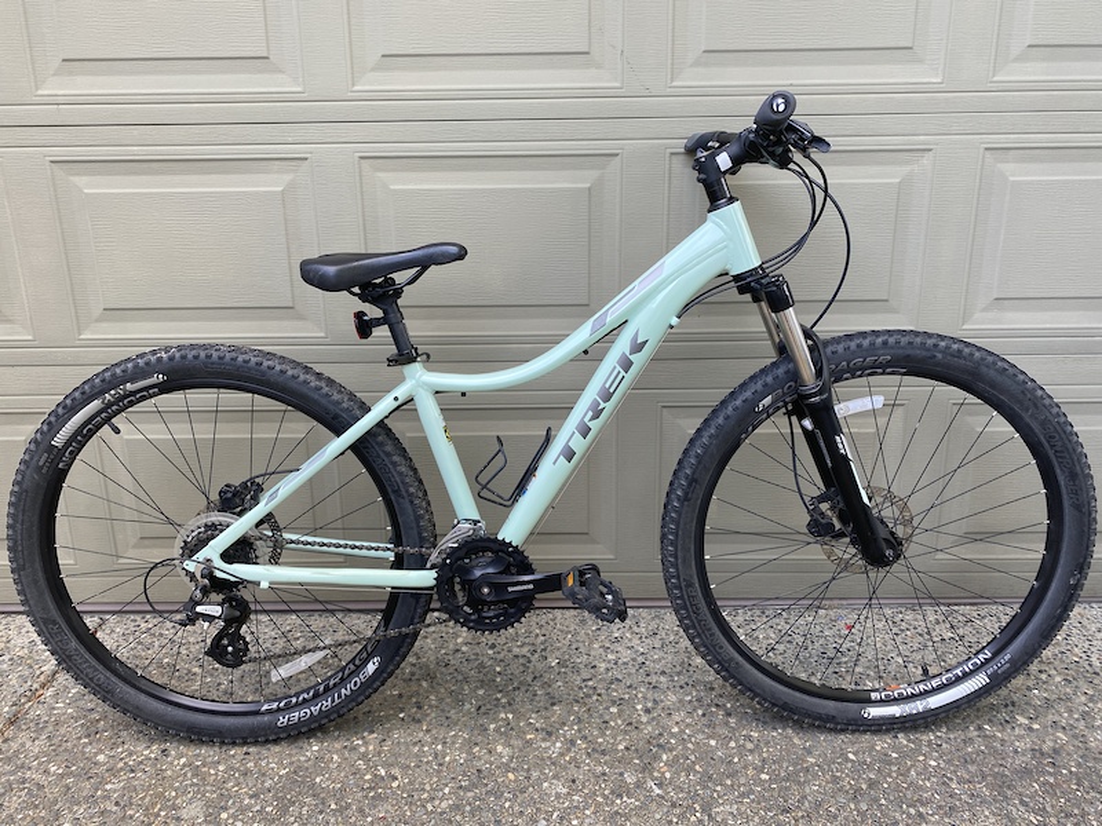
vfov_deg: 53.1
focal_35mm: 26
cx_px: 551
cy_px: 413
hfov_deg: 67.3
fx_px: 828
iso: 64
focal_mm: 4.25
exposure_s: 1/121
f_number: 1.8
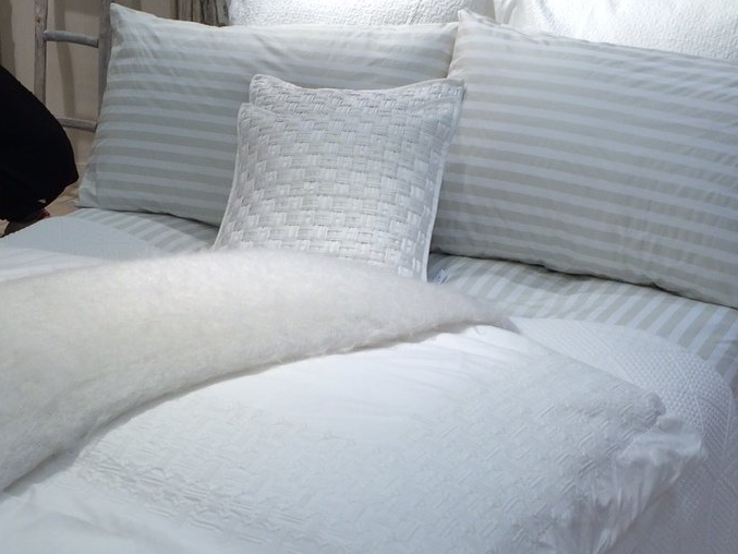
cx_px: 315
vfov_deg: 24.3
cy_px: 351
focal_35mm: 60
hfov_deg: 32.1
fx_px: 1279
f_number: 2.2
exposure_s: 1/114
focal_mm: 4.15
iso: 32
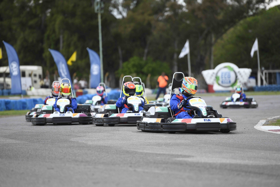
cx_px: 140
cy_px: 94
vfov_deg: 6.9
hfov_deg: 10.3
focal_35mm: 200
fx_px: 1555
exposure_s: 1/3200
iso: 640
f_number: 3.5
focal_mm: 200
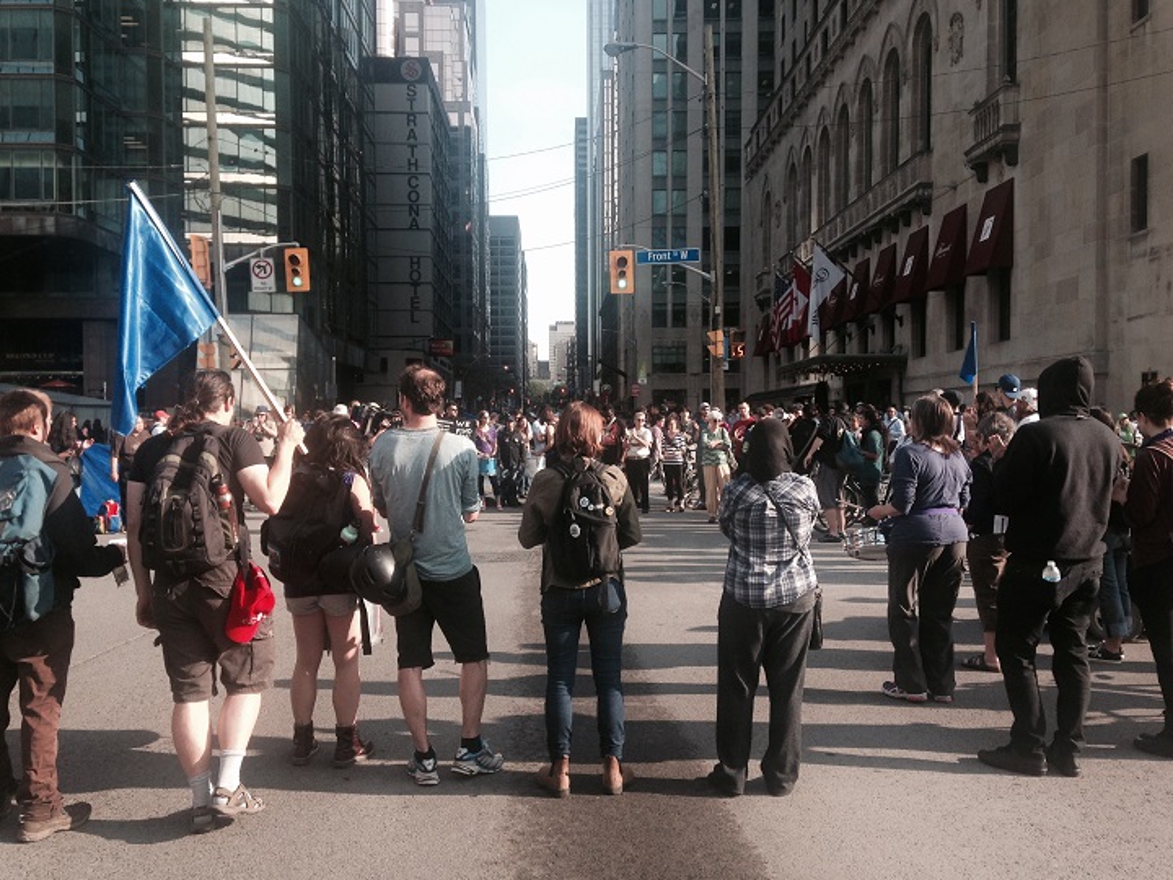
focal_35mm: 33
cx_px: 586
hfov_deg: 55.4
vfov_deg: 42.9
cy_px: 440
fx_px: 1118
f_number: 2.4
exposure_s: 1/433
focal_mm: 4.12
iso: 50
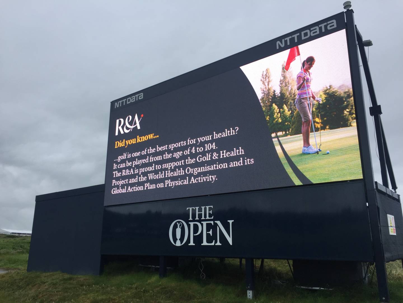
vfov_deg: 48.2
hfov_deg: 61.7
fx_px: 338
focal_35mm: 29
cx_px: 202
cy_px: 152
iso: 32
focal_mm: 4.15
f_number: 2.2
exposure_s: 1/638
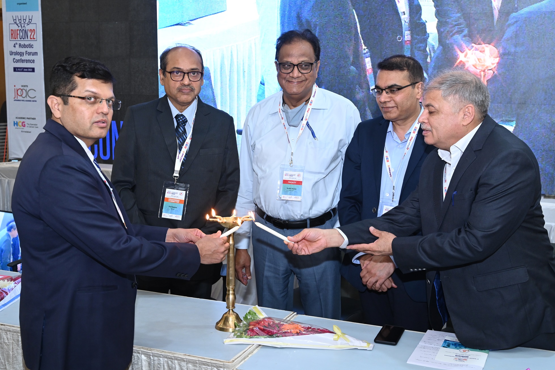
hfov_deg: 45.4
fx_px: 663
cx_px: 275
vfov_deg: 31.2
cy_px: 183
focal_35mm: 43
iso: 2000
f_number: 5.6
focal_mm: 42
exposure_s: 1/80
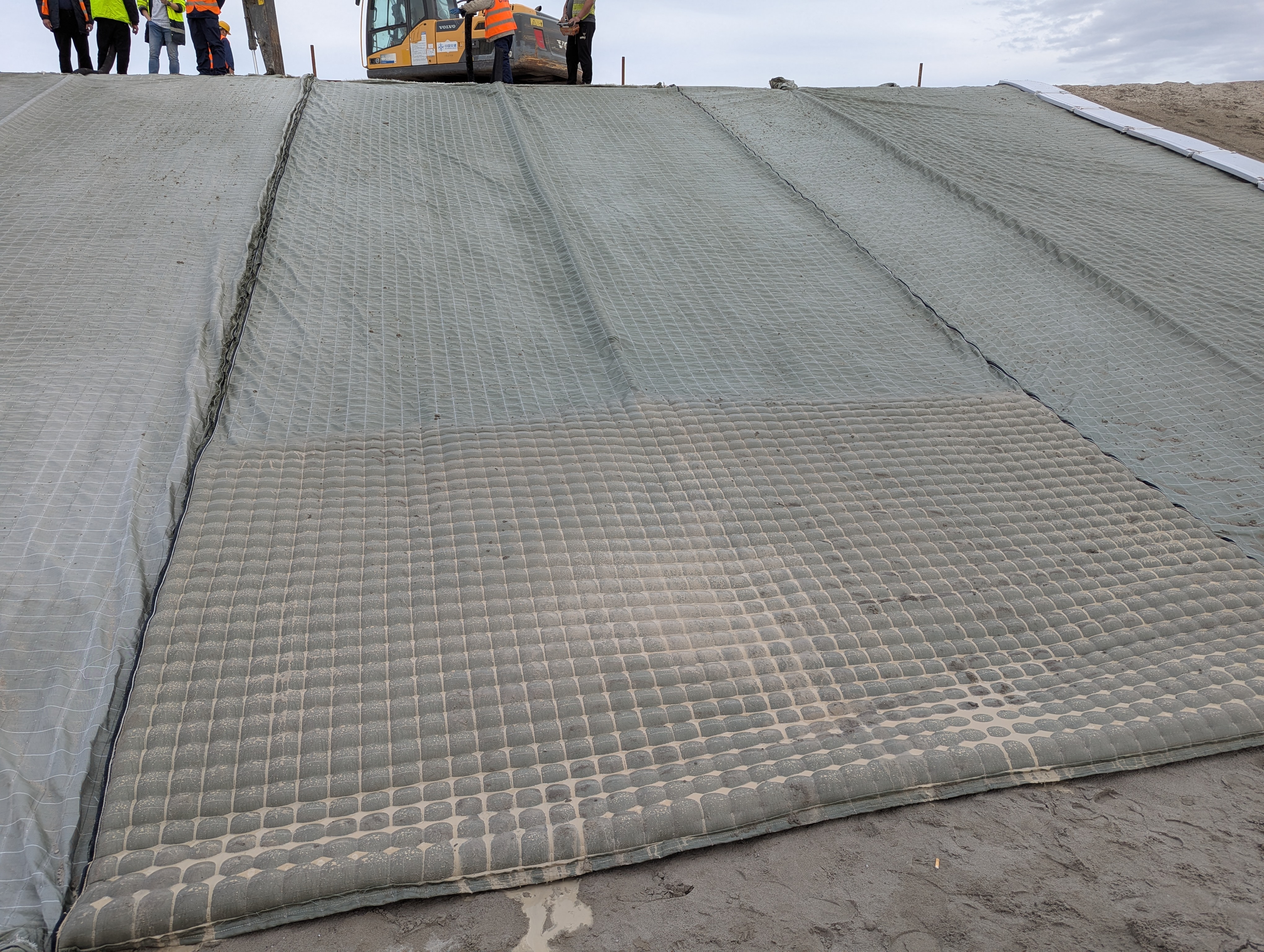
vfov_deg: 56.9
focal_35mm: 24
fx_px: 878
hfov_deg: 71.5
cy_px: 476
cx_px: 632
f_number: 1.85
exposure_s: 1/1167
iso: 30
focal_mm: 6.81
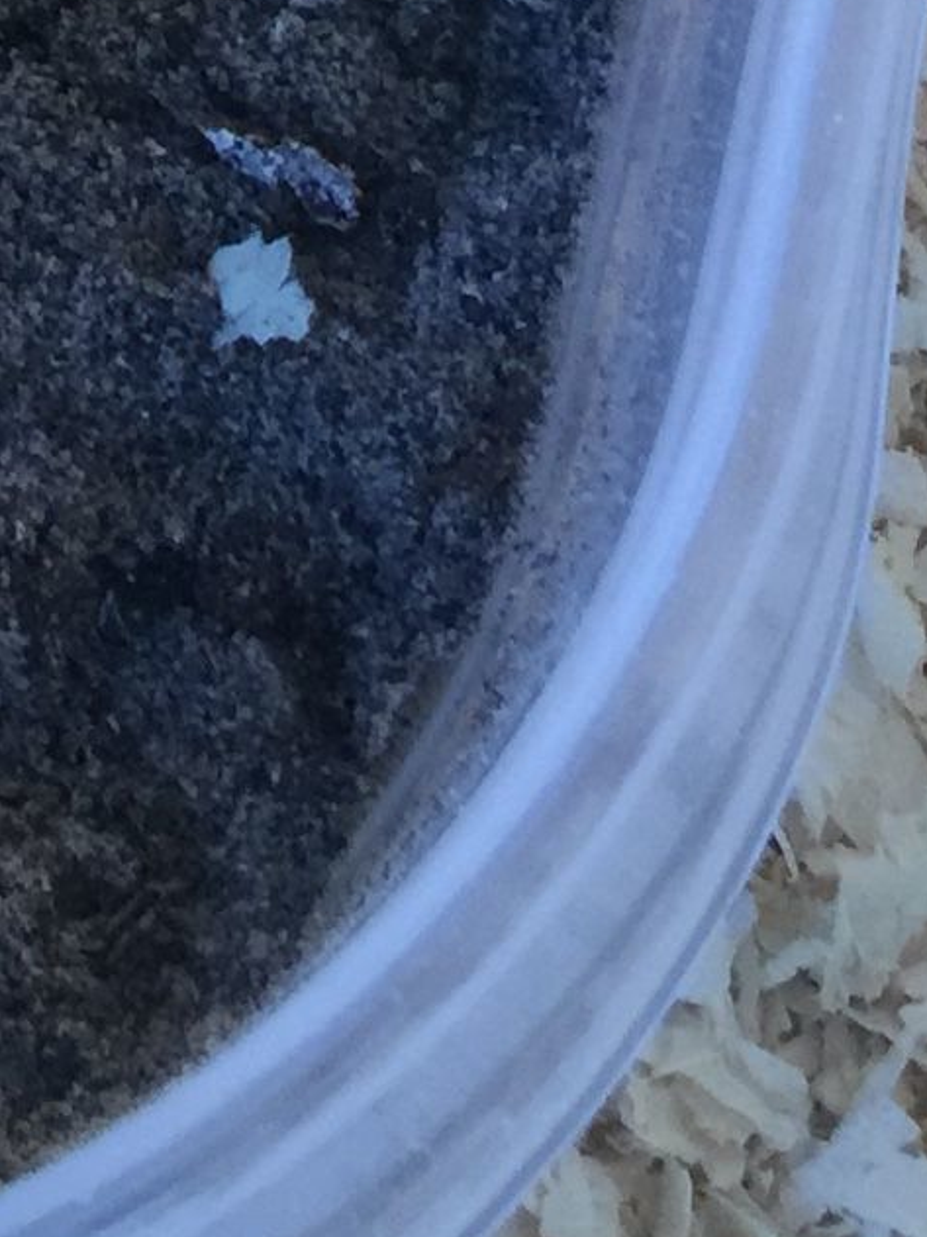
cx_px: -1086
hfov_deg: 9.1
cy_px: -1378
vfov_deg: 11.6
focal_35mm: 150
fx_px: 5358
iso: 50
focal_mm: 4.15
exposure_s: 1/15
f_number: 2.2
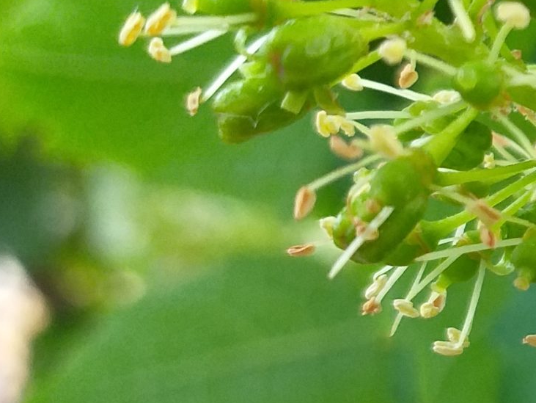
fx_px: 1410
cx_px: 917
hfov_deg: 17.9
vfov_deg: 16.2
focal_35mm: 91
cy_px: 189
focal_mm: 3.6
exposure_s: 1/100
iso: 50
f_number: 1.9
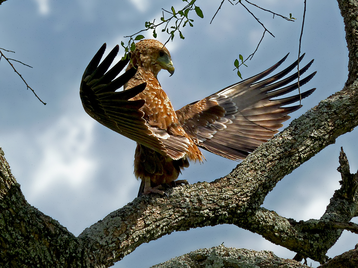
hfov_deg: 1.8
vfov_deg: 1.3
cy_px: 134
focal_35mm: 1110
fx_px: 11480
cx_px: 179
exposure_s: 1/250
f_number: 8
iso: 100
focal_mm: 108
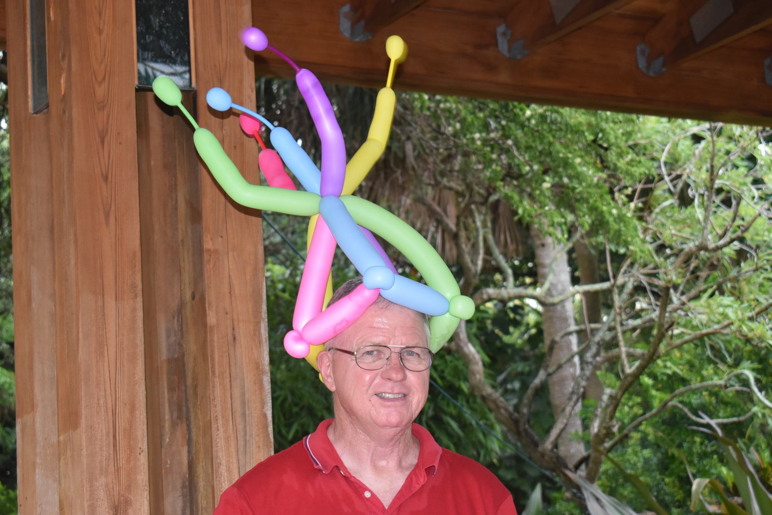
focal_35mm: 72
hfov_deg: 28.1
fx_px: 1544
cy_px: 258
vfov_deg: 18.9
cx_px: 386
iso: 1100
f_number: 5.3
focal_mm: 48
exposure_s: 1/60
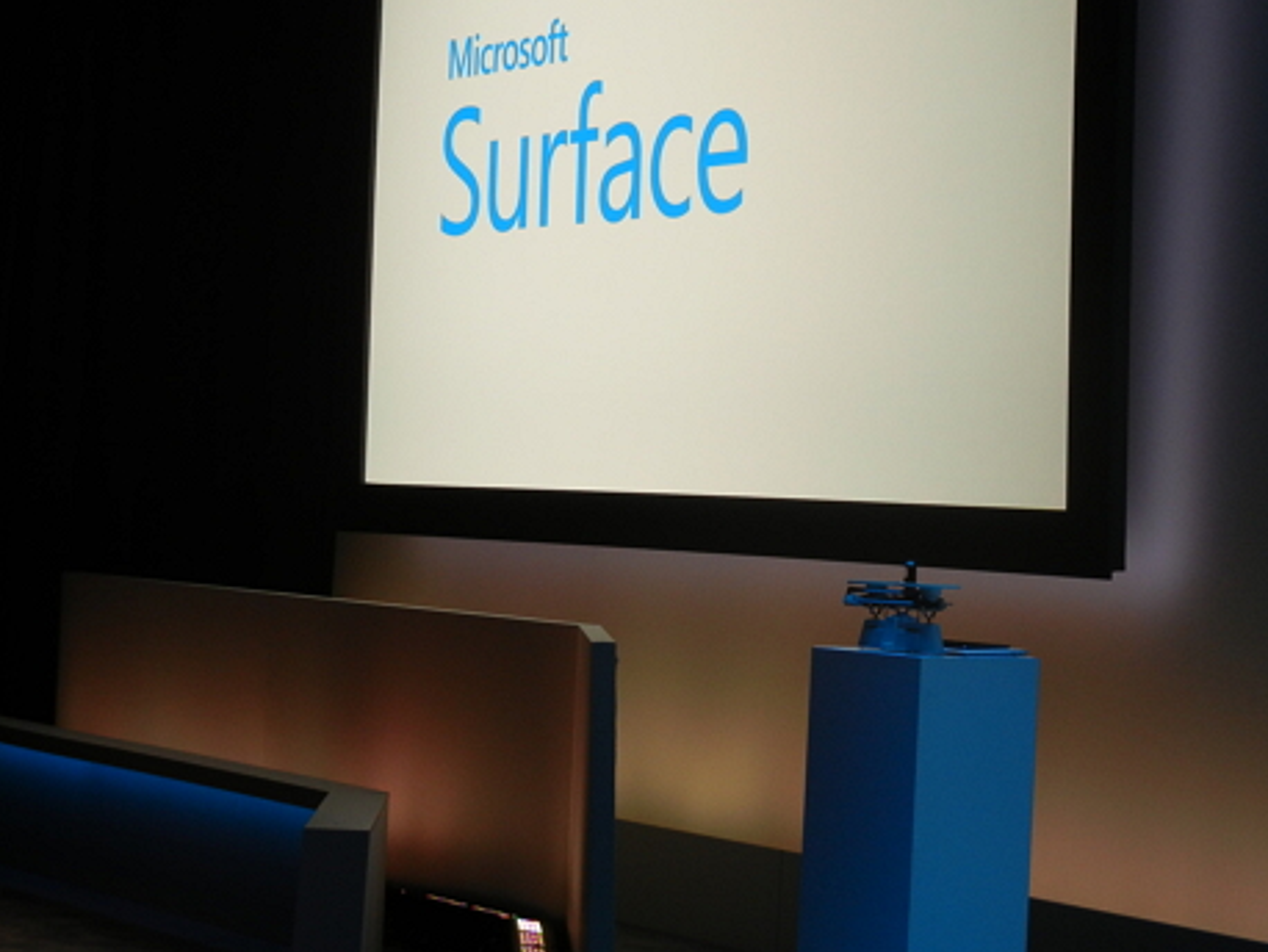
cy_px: 382
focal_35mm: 95
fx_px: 3482
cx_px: 786
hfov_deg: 20.6
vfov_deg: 15.6
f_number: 4.1
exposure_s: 1/30
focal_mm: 12.2
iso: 182
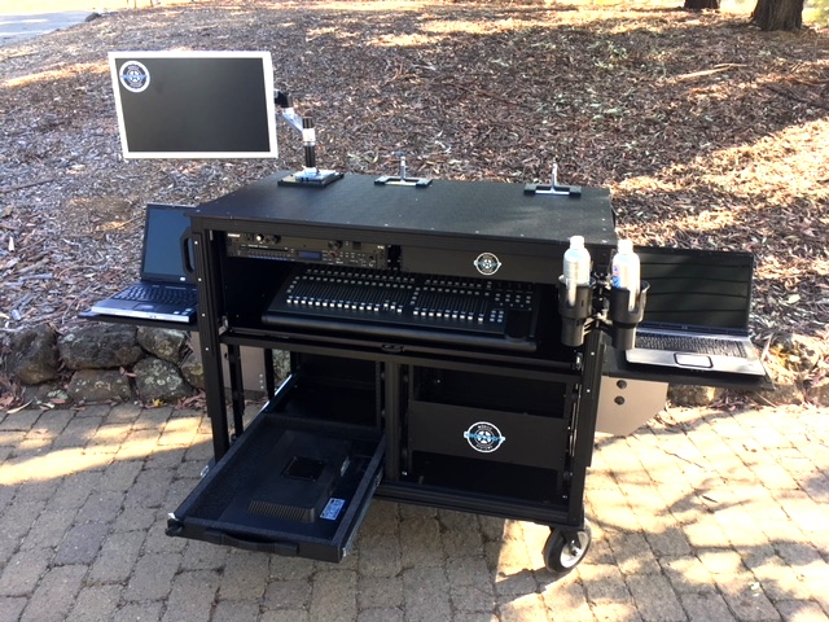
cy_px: 311
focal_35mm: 29
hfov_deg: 61.7
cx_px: 414
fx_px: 695
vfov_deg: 48.2
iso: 32
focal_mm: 4.15
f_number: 2.2
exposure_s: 1/120
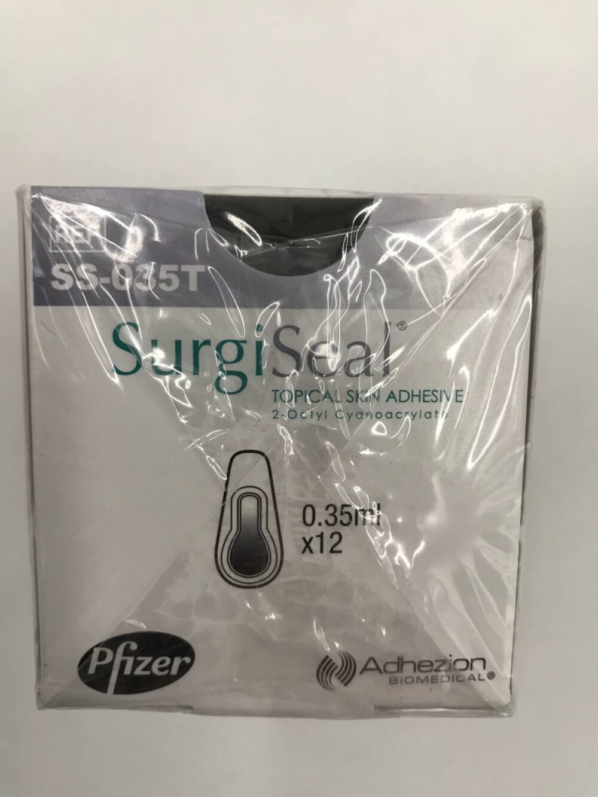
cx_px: 299
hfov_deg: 49.8
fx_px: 645
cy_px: 398
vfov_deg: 63.4
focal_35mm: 28
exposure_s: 1/30
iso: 25
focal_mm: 3.99
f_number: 1.8
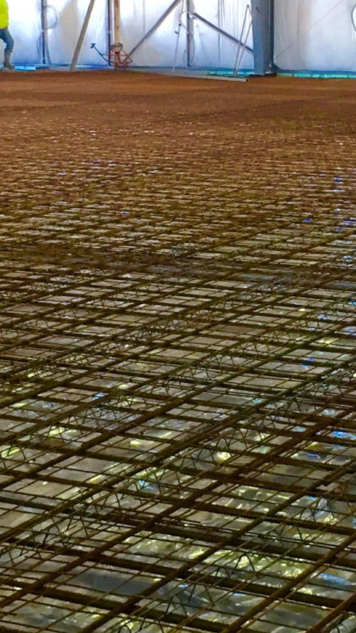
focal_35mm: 93
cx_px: 239
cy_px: 278
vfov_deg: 22.9
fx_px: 1562
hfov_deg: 13.0
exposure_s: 1/30
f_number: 2.2
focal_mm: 4.15
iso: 64
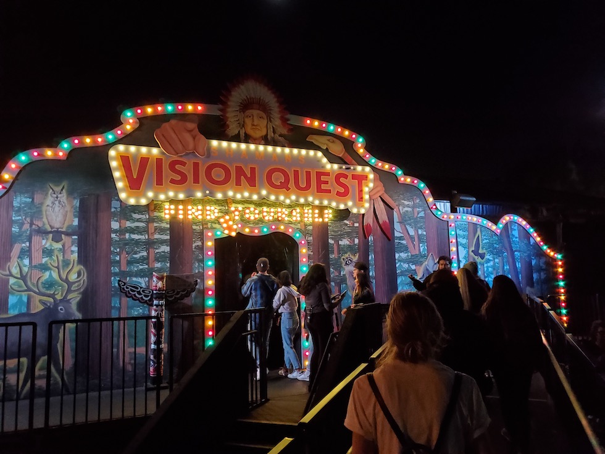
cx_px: 302
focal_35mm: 26
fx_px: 454
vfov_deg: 53.1
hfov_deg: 67.3
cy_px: 227
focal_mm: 4.3
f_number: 1.5
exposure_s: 1/59
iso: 640
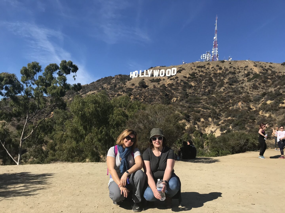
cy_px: 106
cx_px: 142
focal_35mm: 28
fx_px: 231
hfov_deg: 63.4
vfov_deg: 49.7
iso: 20
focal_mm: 3.99
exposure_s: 1/3425
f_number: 1.8
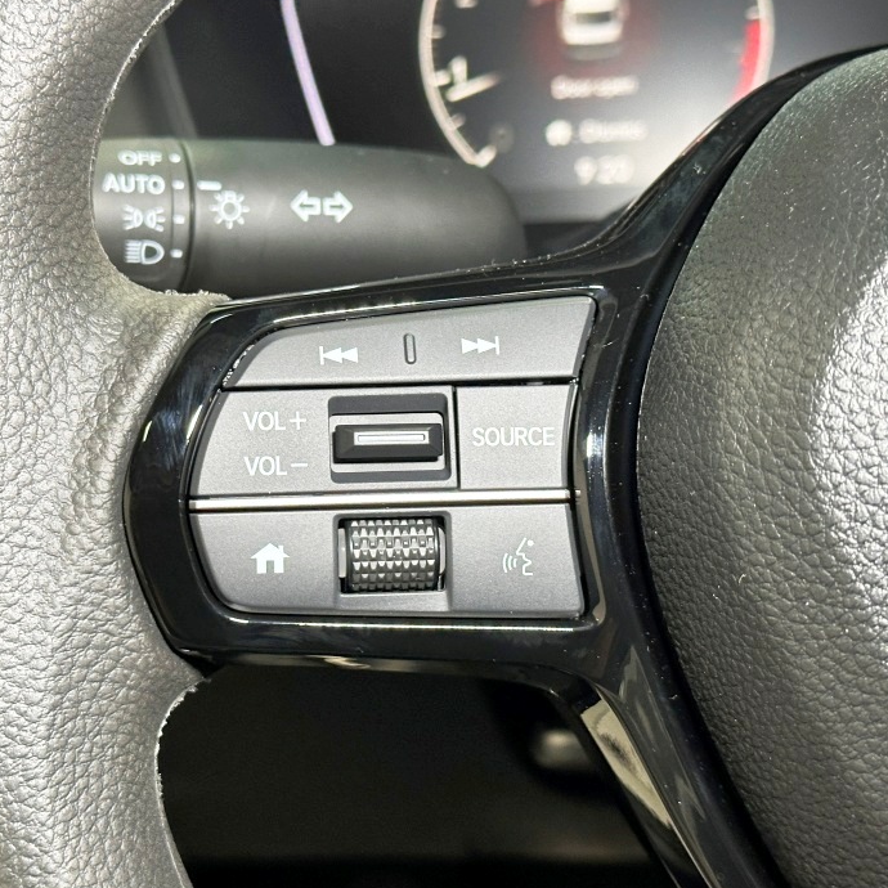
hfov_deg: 27.3
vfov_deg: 27.3
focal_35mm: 63
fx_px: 1828
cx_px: 382
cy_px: 453
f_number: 1.78
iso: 400
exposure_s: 1/40
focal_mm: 6.86
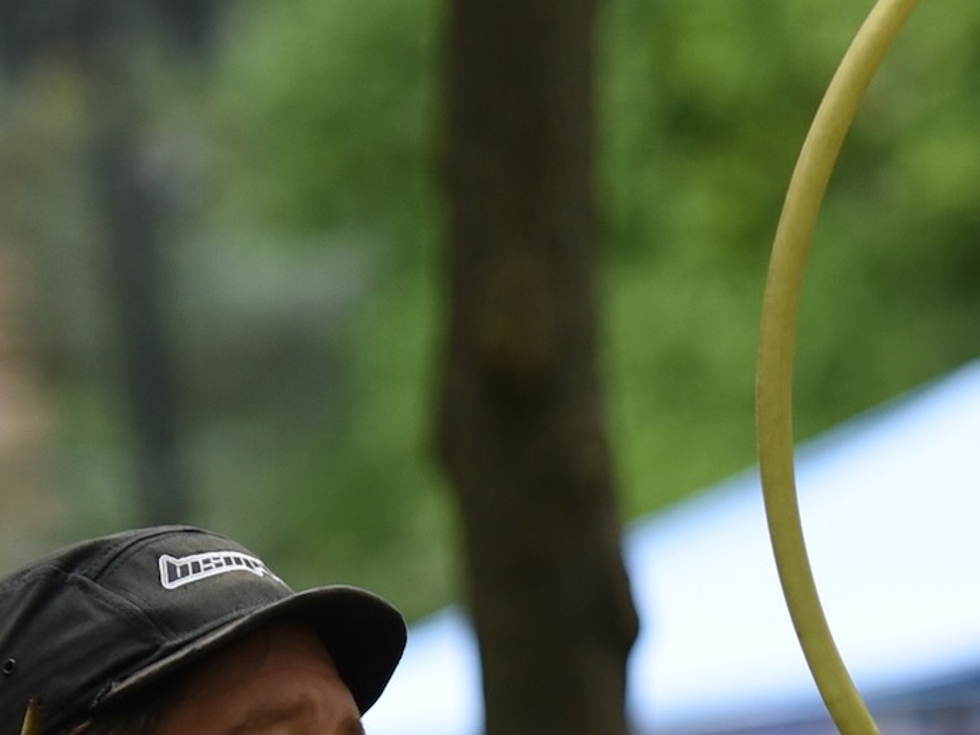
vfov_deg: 2.5
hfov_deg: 3.4
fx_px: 16559
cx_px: 593
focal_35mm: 585
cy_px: 1359
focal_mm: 120
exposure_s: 1/1250
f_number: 2.8
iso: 640
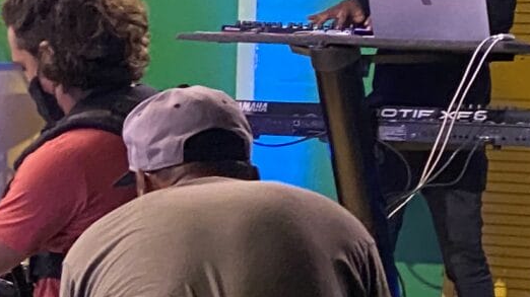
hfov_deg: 7.5
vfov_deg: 4.4
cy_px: 266
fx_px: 3905
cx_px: -482
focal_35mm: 278
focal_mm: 6
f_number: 2
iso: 320
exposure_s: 1/60
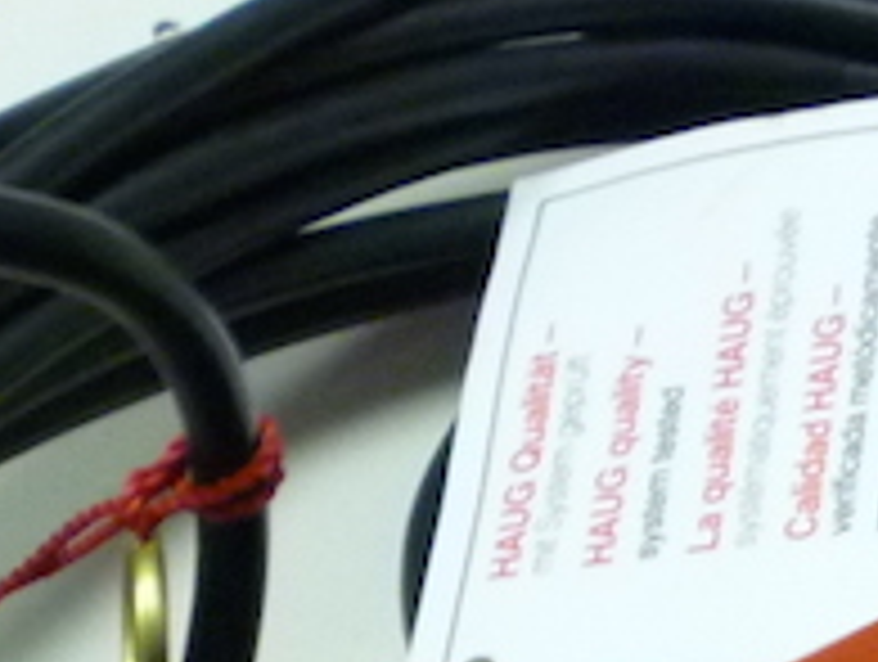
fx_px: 3862
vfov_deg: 9.3
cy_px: 1216
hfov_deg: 12.7
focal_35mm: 152
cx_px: 1022
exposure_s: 1/20
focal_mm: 5.2
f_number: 3.3
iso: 400
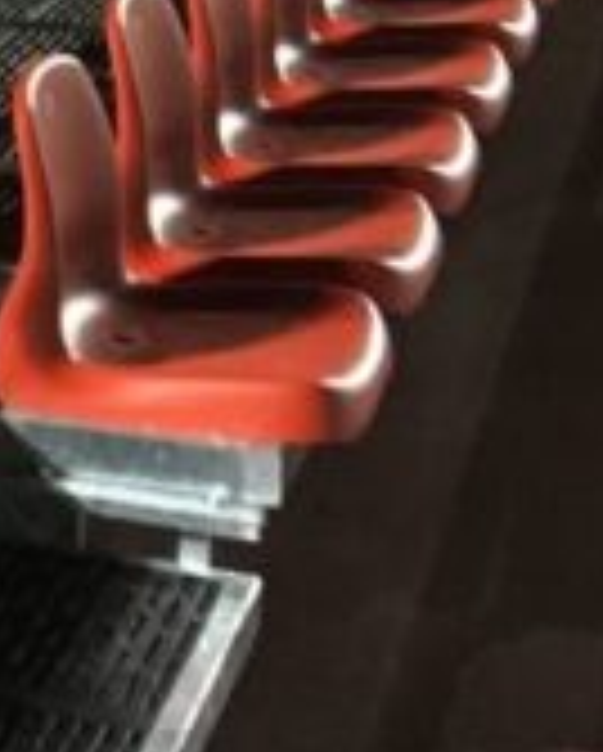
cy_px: -99
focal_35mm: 130
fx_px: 2895
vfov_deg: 14.4
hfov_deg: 10.4
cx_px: -810
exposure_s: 1/17
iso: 200
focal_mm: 4.15
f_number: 2.2
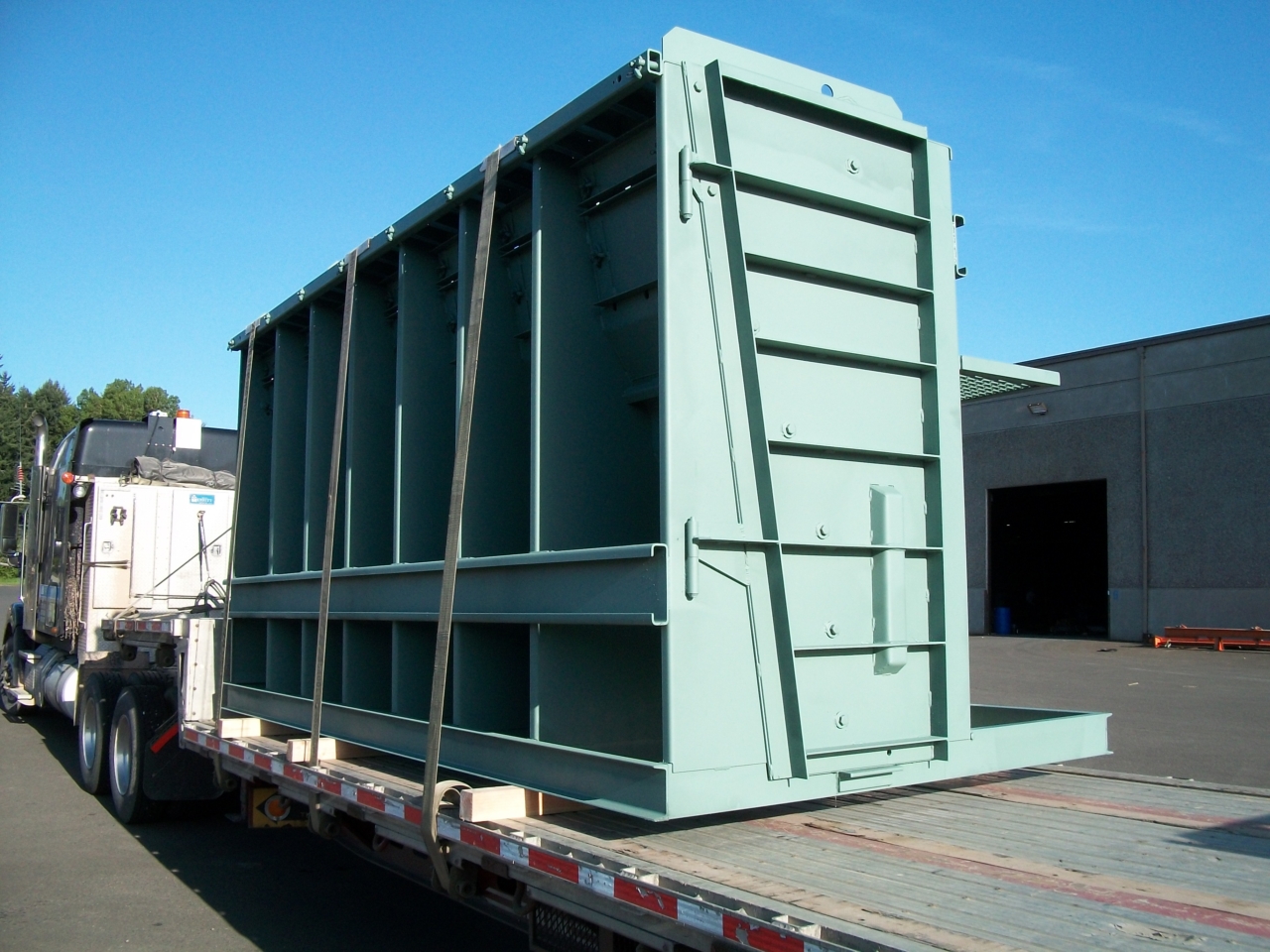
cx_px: 635
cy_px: 476
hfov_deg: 56.8
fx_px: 1174
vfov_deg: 44.2
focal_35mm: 32
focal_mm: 5.7
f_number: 5.5
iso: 80
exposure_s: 1/250
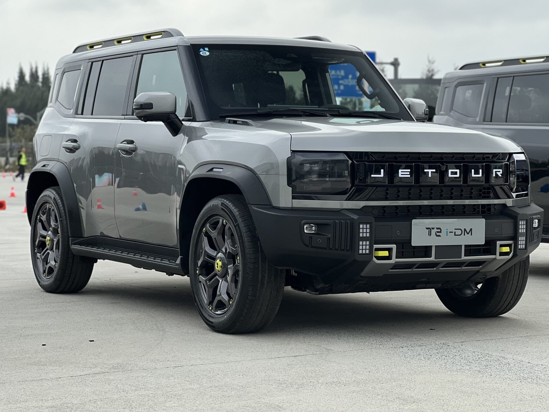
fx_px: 1396
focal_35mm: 88
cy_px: 177
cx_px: 286
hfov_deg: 22.3
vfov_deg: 16.8
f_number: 2.8
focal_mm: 9
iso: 32
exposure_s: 1/356
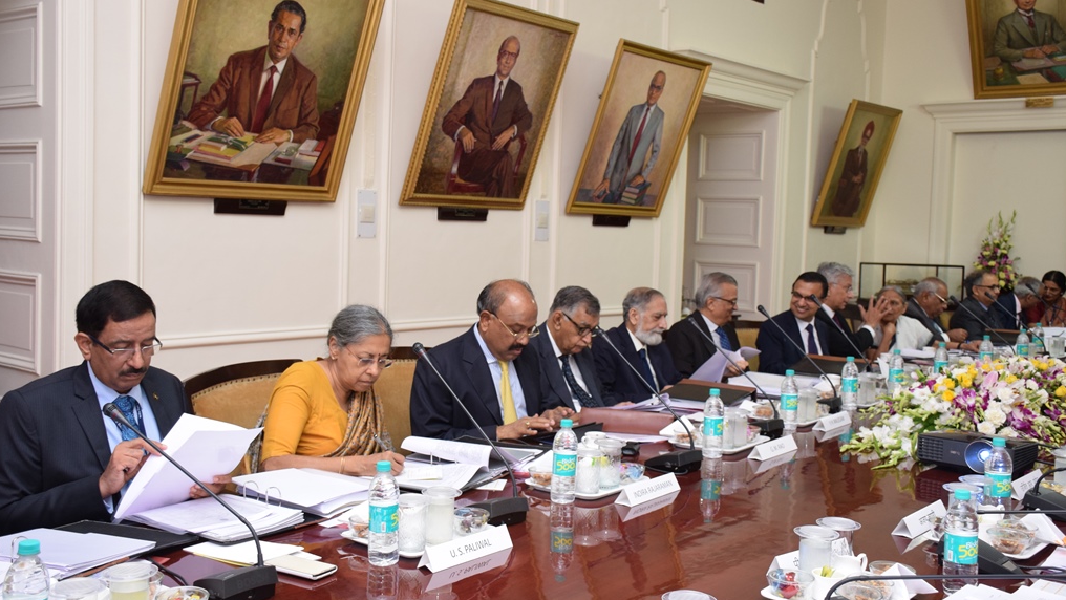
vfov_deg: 31.2
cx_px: 533
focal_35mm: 38
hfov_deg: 52.8
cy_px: 274
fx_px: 1074
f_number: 5.6
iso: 1000
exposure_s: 1/60
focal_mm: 24
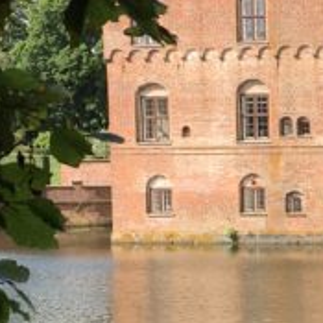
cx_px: 460
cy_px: 195
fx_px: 1320
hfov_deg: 13.3
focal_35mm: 125
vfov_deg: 13.9
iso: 25
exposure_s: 1/1040
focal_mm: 4.15
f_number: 2.2
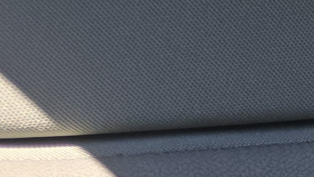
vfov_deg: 6.5
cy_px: 690
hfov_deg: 10.8
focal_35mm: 153
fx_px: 1274
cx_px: 870
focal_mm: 6.3
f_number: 1.7
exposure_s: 1/221
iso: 12
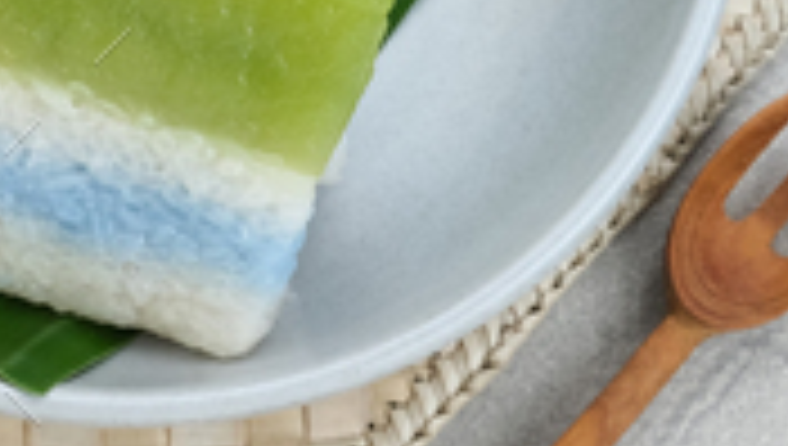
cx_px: -135
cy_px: -196
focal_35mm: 187
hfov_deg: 11.3
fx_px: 3913
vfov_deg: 6.4
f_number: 11
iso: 320
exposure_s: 1/80
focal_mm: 35
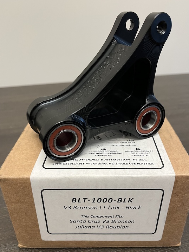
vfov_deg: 61.6
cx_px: 100
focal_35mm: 29
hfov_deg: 48.2
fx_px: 211
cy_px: 134
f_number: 1.6
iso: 200
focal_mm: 5.1
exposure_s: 1/60
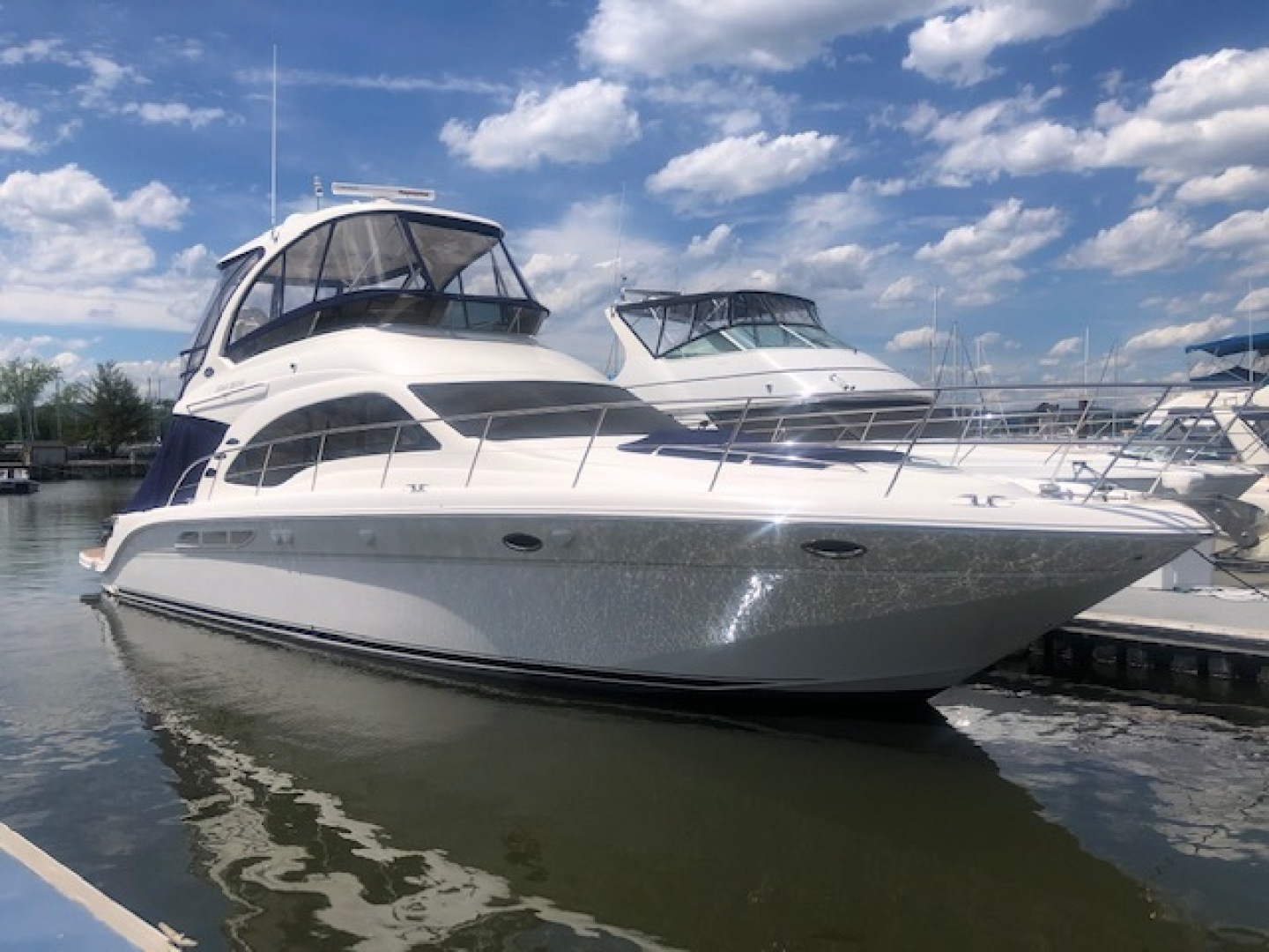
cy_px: 476
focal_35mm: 28
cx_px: 634
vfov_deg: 49.7
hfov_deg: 63.4
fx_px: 1026
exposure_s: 1/5405
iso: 25
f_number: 1.8
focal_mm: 3.99
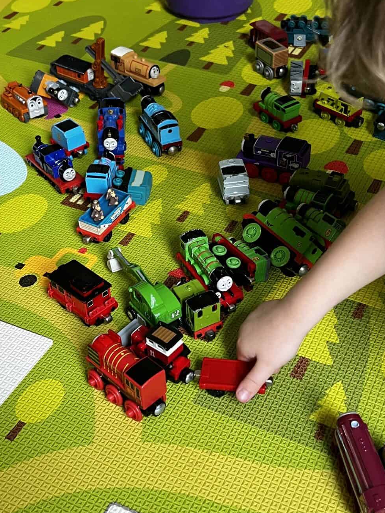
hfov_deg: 28.5
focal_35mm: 51
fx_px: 756
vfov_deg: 37.4
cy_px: 229
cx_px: 224
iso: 125
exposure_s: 1/83
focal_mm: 5.7
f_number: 1.5
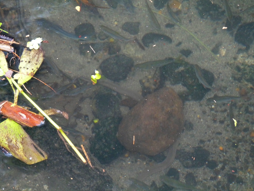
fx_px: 836
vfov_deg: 13.0
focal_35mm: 114
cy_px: 95
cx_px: 128
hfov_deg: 17.3
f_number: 3.6
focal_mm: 20.1
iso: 250
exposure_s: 1/80
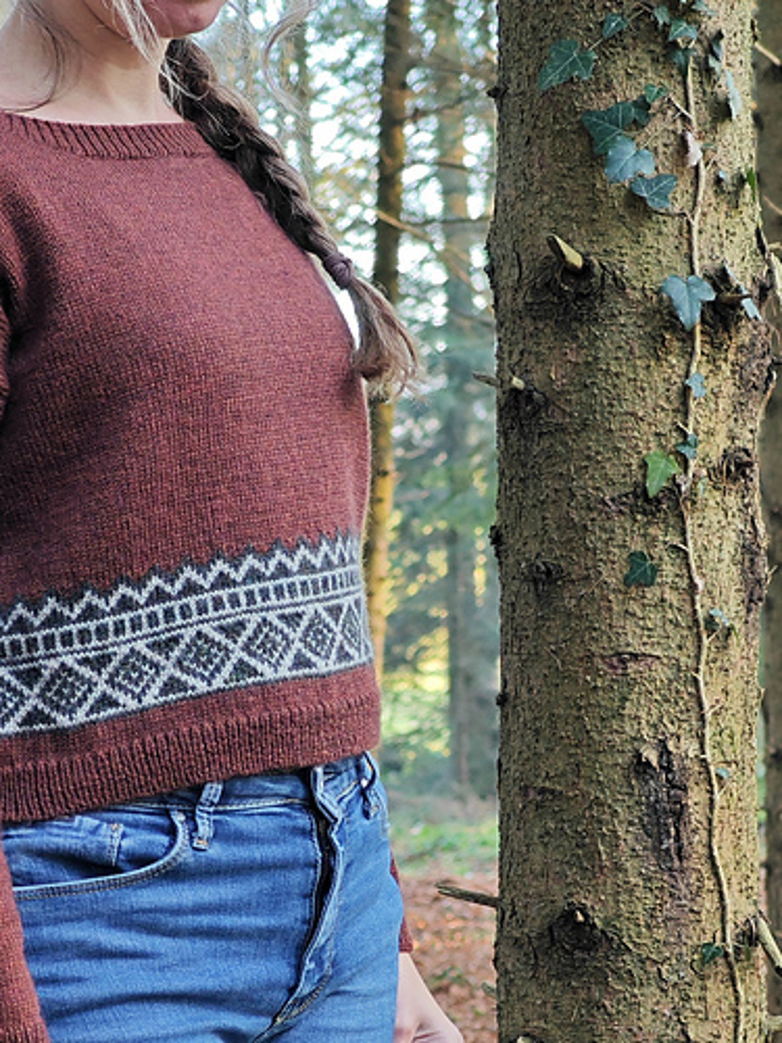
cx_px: 391
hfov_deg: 15.4
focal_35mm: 96
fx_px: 2892
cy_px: 522
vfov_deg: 20.4
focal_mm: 12.28
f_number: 1.8
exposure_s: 1/100
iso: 250
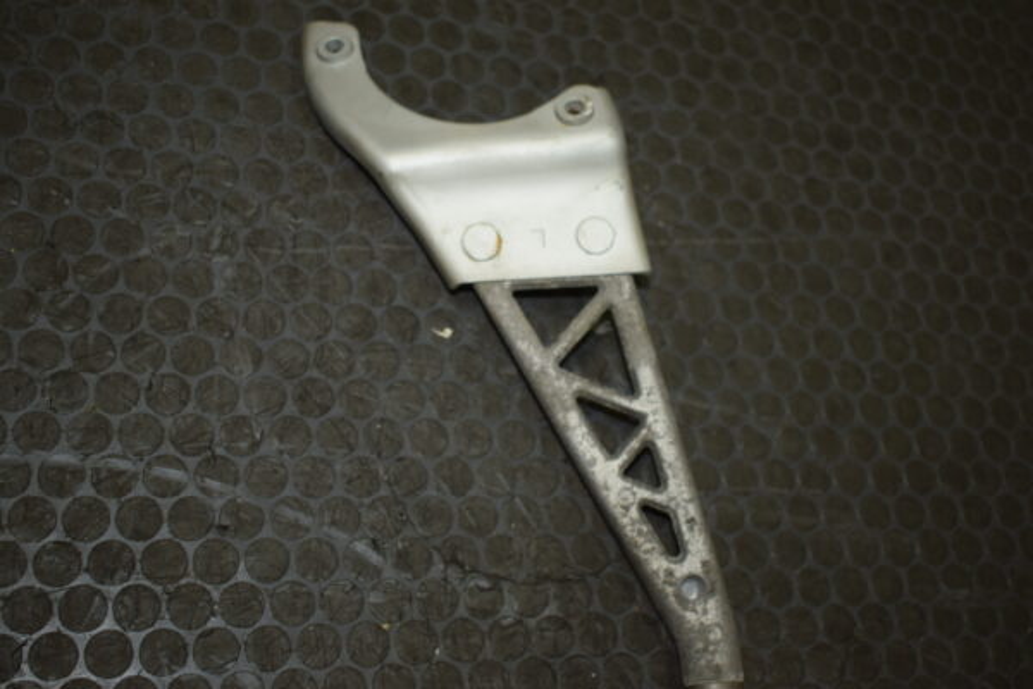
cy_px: 344
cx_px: 516
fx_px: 1248
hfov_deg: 45.0
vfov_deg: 30.8
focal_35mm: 44
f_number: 4.5
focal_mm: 29
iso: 500
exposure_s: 1/80
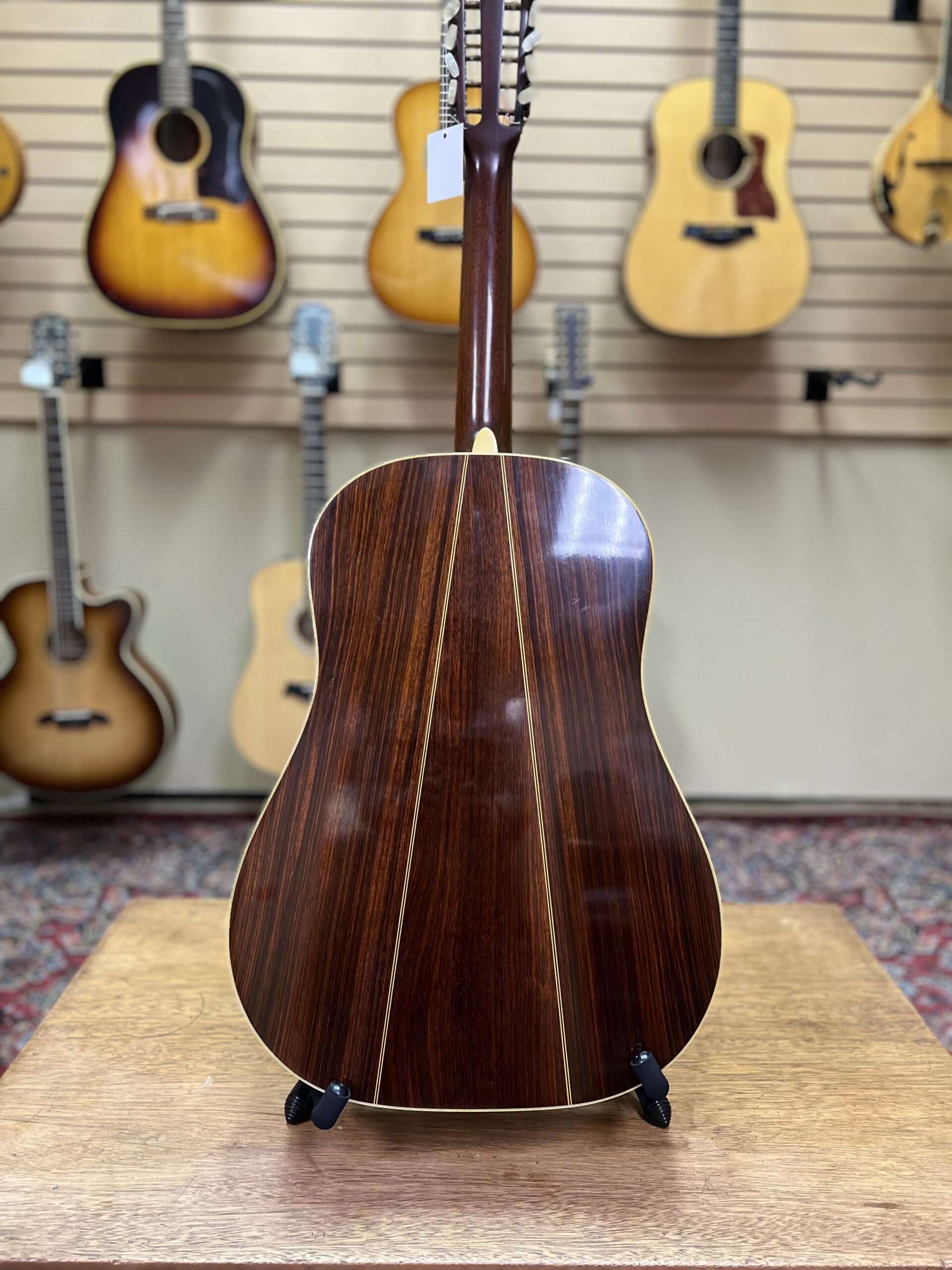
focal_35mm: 26
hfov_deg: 53.1
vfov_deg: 67.3
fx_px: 953
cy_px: 635
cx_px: 476
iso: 320
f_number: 1.5
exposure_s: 1/60
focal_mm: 5.7
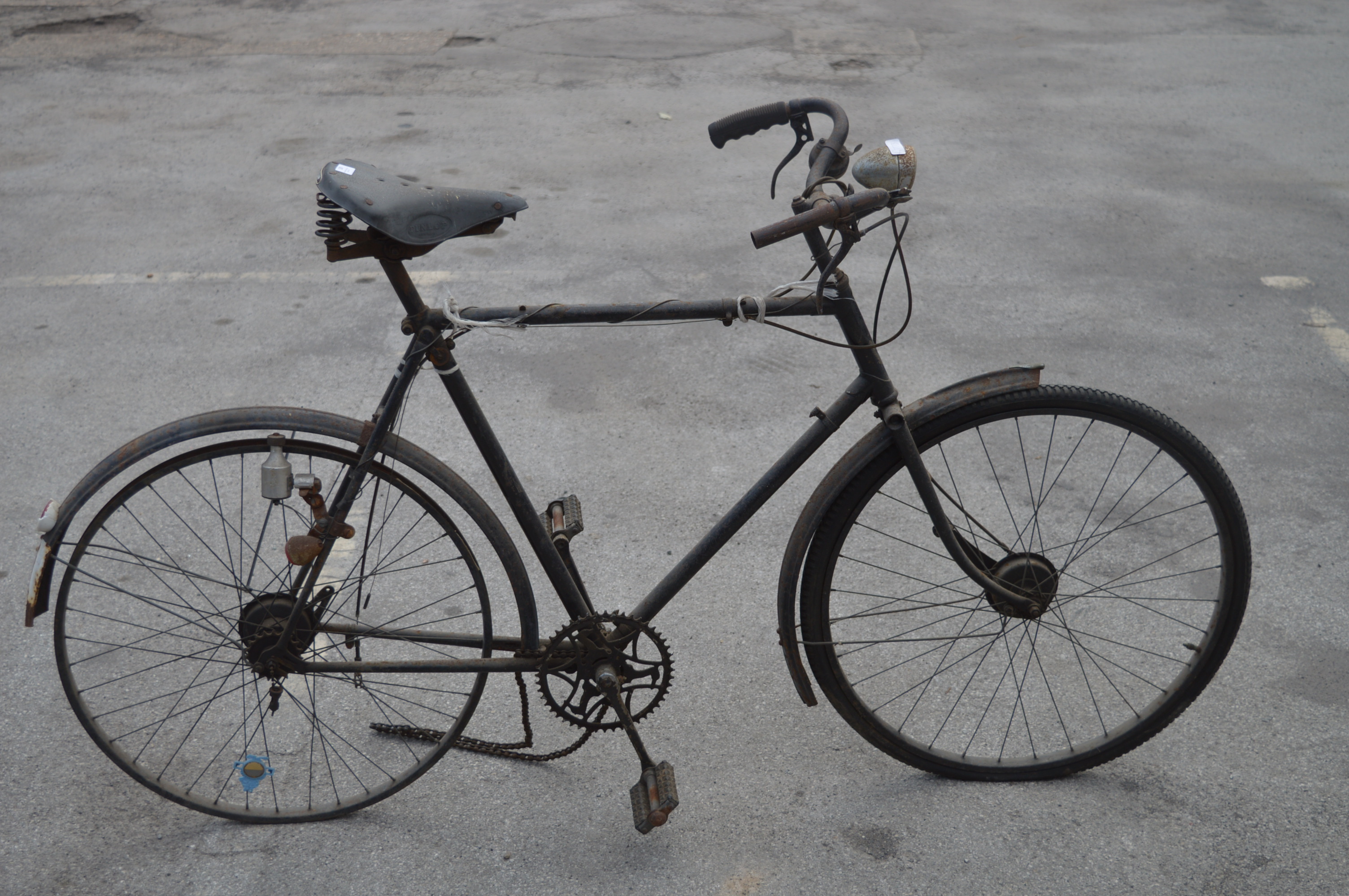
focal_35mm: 48
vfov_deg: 28.0
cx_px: 674
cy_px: 448
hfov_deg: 41.1
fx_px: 1797
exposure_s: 1/400
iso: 100
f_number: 4.5
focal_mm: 32
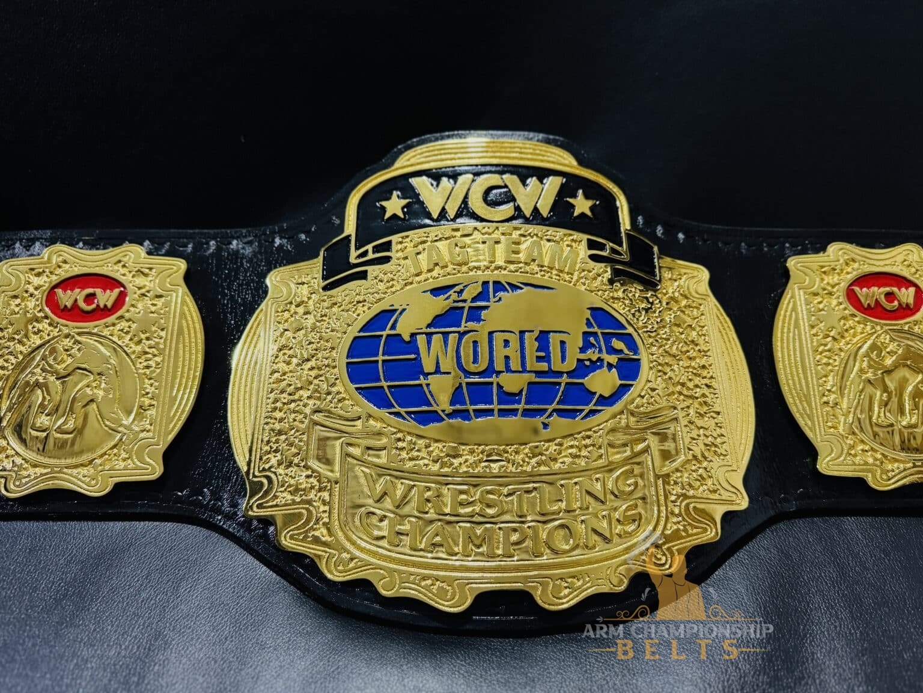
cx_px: 462
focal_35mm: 24
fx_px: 640
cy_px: 346
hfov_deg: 71.6
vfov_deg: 56.8
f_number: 1.78
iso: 200
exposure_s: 1/50
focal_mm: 6.76
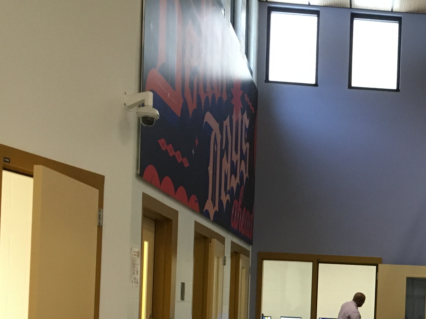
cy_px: 319
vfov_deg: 21.2
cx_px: 442
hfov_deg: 27.1
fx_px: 825
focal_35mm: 67
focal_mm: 4.15
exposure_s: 1/24
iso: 200
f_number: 2.2
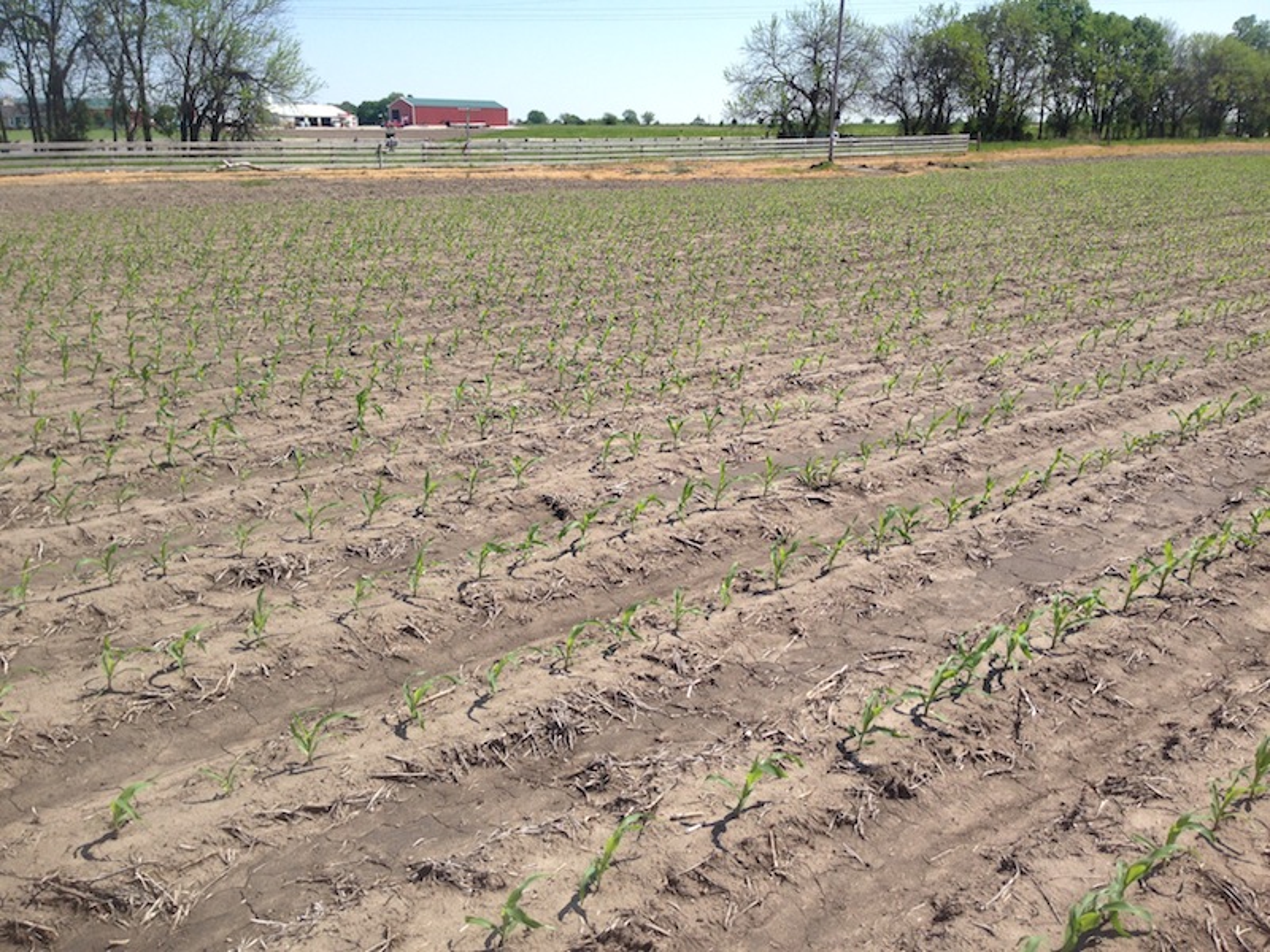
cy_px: 476
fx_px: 1211
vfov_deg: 42.9
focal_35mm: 33
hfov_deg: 55.4
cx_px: 635
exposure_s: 1/1130
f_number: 2.4
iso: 50
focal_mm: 4.12
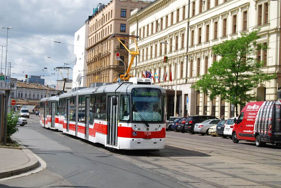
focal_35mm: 72
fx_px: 563
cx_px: 140
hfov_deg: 28.0
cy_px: 94
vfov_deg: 19.0
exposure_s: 1/320
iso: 100
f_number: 9
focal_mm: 48
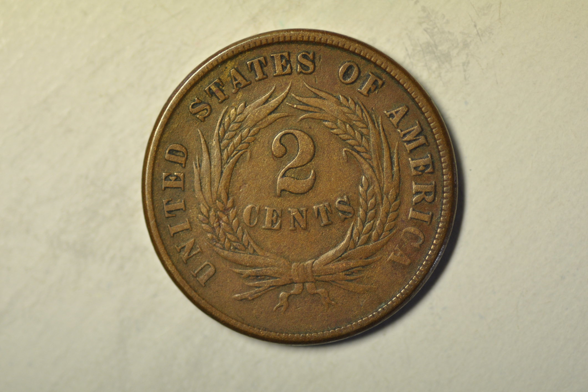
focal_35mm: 91
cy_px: 195
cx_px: 297
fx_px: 1486
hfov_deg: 22.4
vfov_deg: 15.0
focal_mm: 60
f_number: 4
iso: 500
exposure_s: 1/250
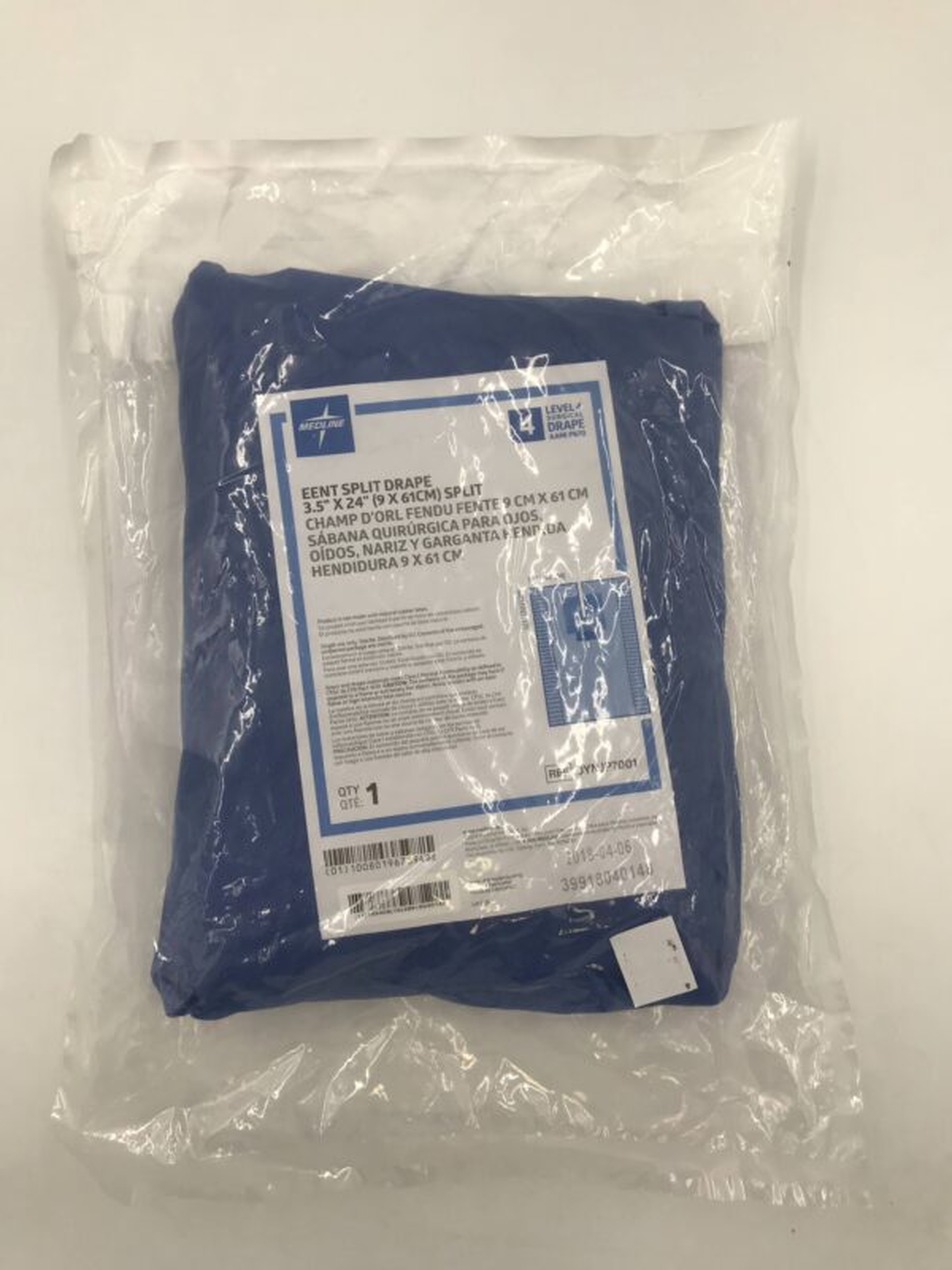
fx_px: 1027
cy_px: 635
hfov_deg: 49.7
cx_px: 476
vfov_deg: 63.4
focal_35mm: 28
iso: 32
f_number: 1.8
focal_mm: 3.99
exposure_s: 1/120
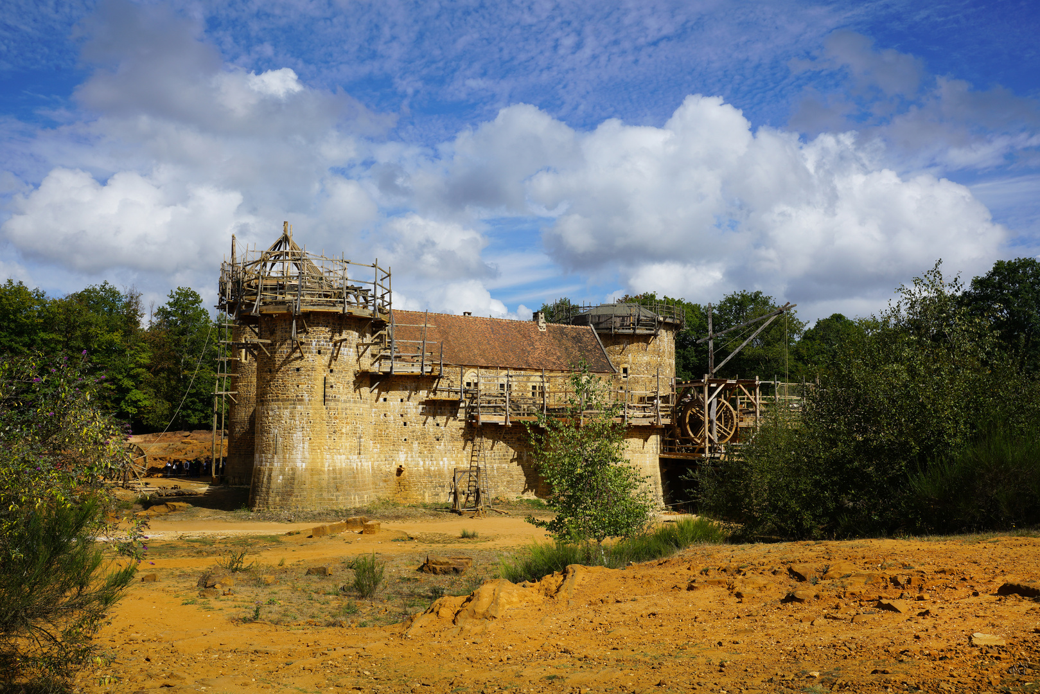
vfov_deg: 43.6
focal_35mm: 30
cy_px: 347
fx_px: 867
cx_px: 520
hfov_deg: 61.9
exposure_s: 1/200
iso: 100
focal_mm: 30
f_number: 10
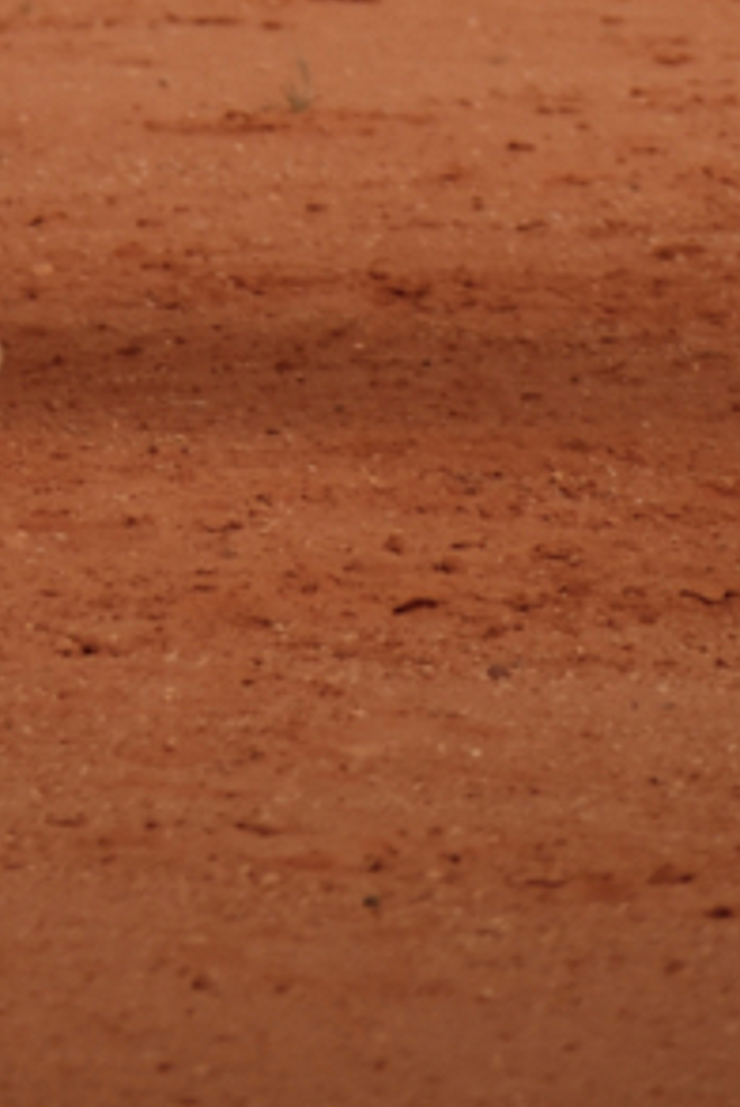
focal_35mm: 1963
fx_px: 60379
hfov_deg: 0.7
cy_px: -1693
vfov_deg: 1.0
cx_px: -59
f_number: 6
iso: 200
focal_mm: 240
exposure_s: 1/1250
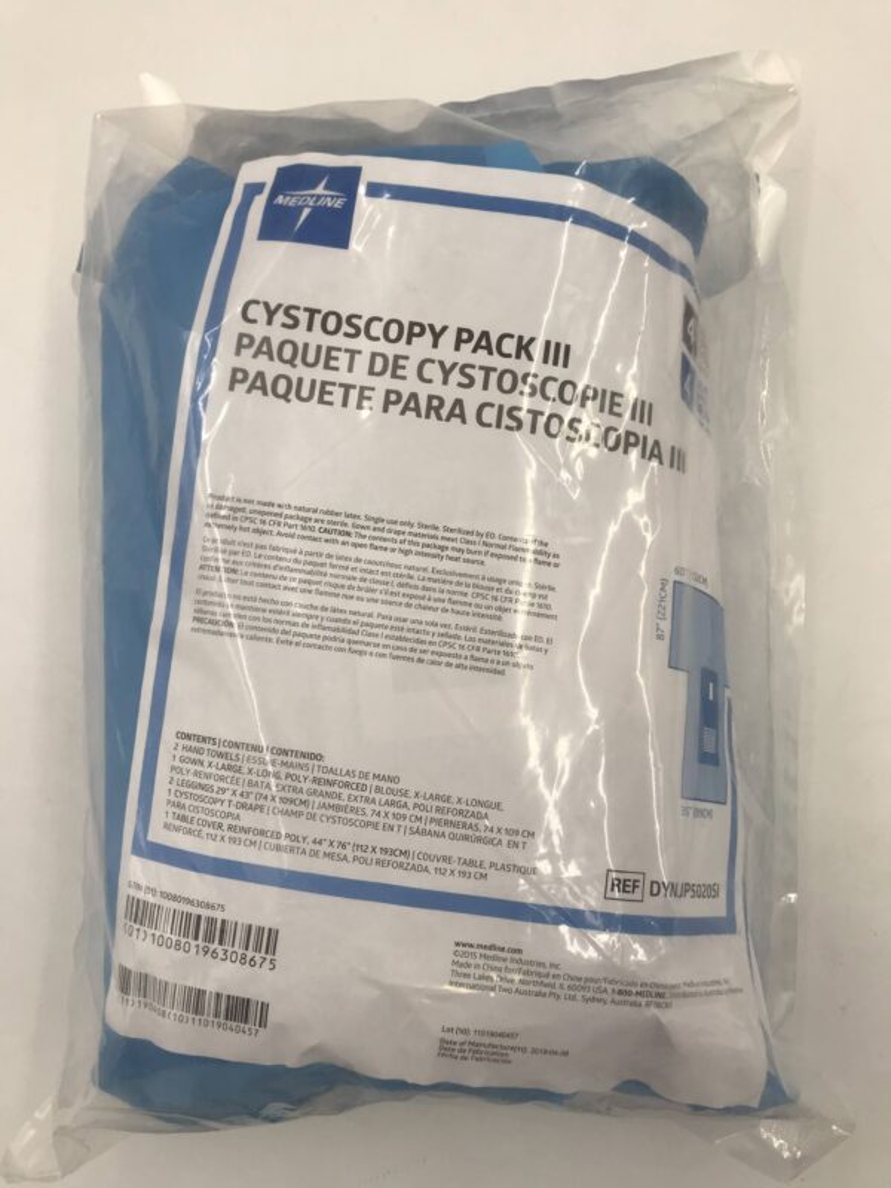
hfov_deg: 49.7
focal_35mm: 28
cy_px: 594
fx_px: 961
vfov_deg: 63.4
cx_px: 446
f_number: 1.8
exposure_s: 1/120
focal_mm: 3.99
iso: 25
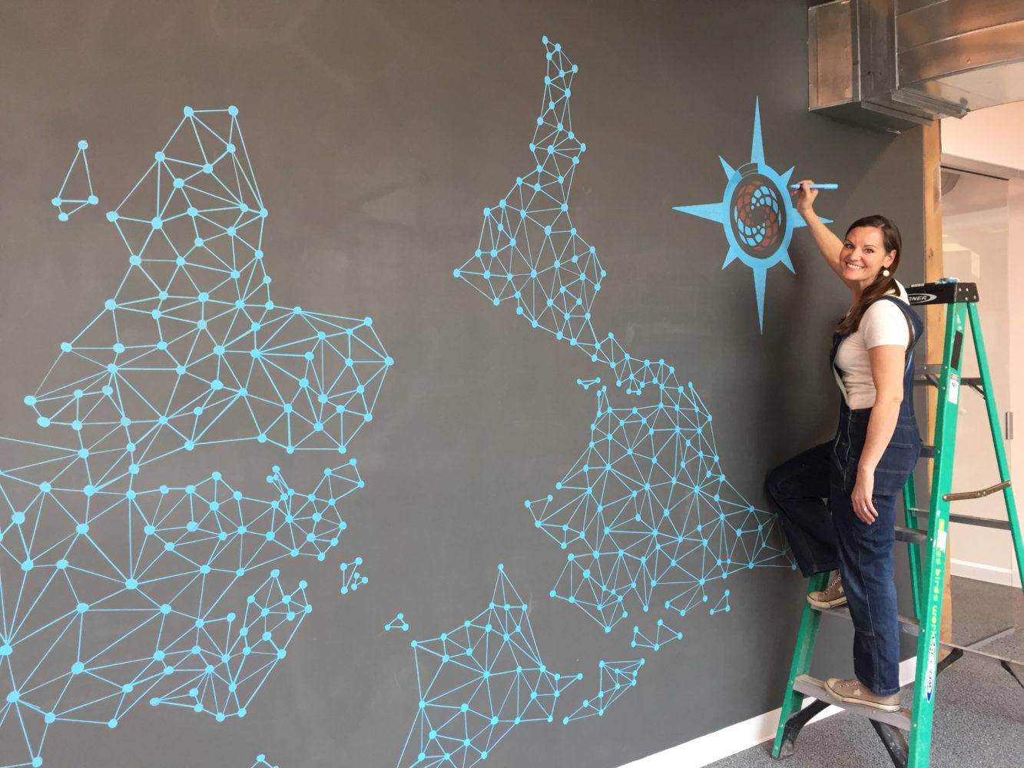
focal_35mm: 29
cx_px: 512
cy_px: 384
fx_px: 858
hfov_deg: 61.7
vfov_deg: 48.2
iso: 64
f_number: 2.2
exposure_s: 1/30
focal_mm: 4.15
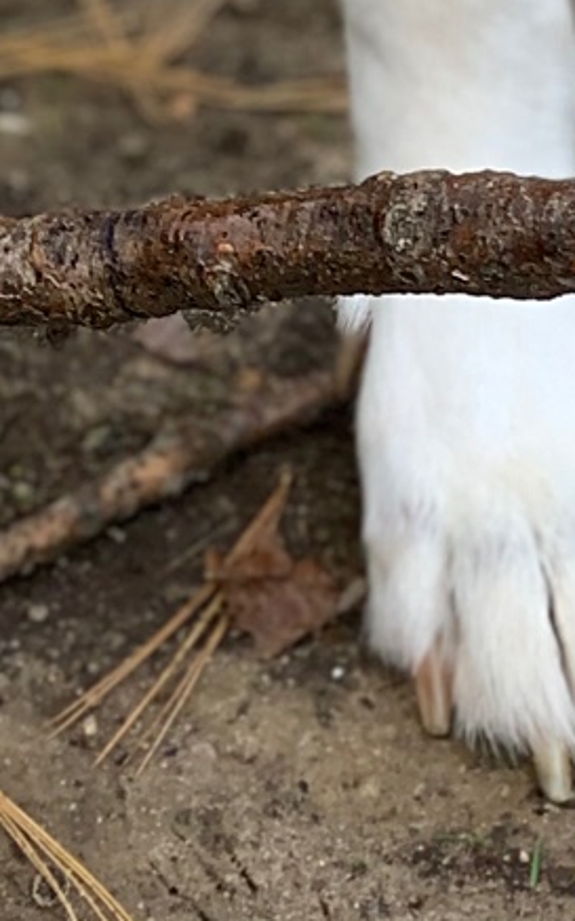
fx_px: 6371
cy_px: -1199
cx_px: 40
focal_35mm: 254
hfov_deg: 5.2
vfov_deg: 7.7
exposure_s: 1/123
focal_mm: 6
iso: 16
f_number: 2.4
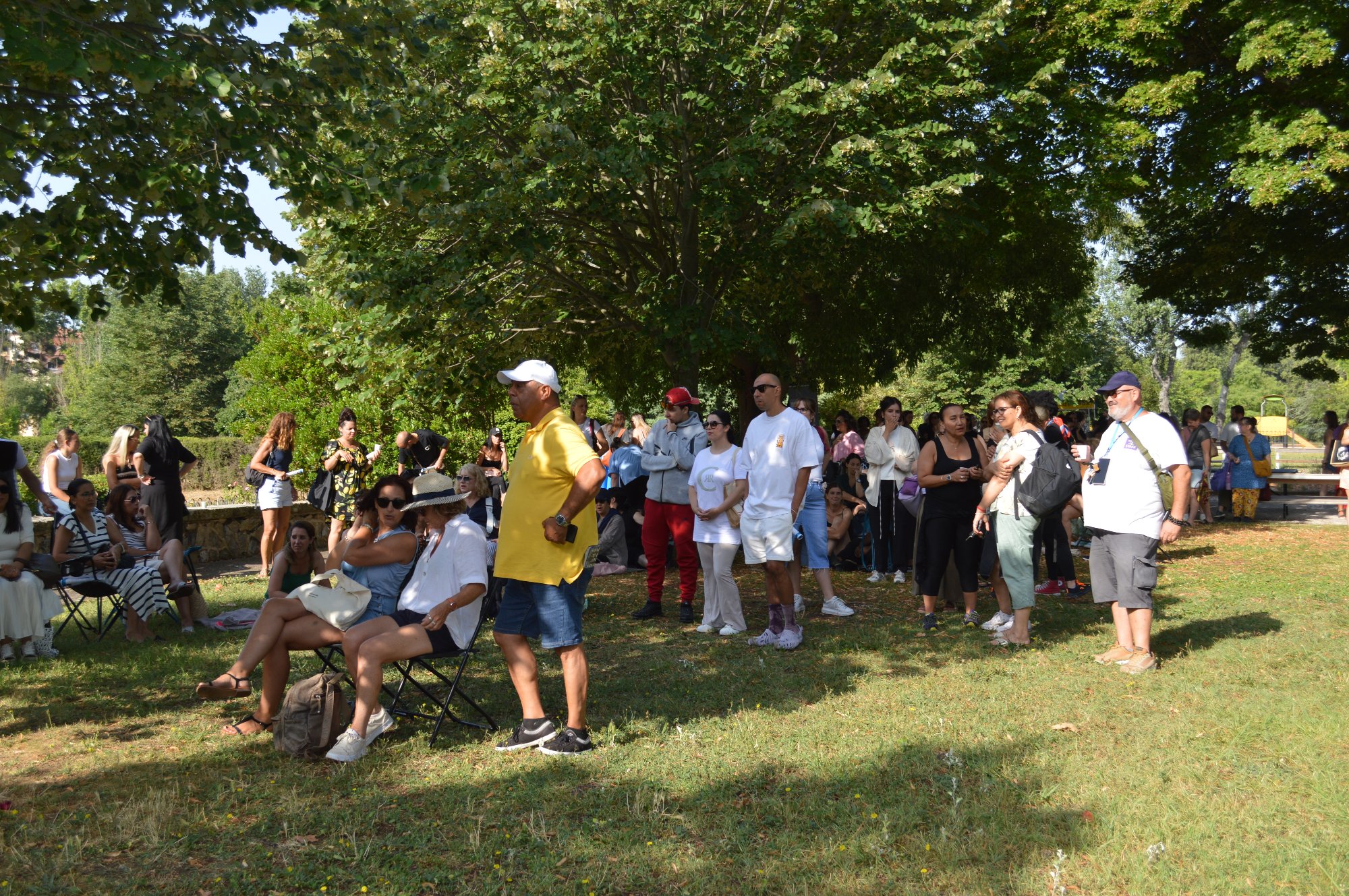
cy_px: 448
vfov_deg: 34.1
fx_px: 1460
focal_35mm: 39
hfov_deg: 49.6
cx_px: 674
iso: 100
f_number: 5.6
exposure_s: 1/200
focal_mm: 26
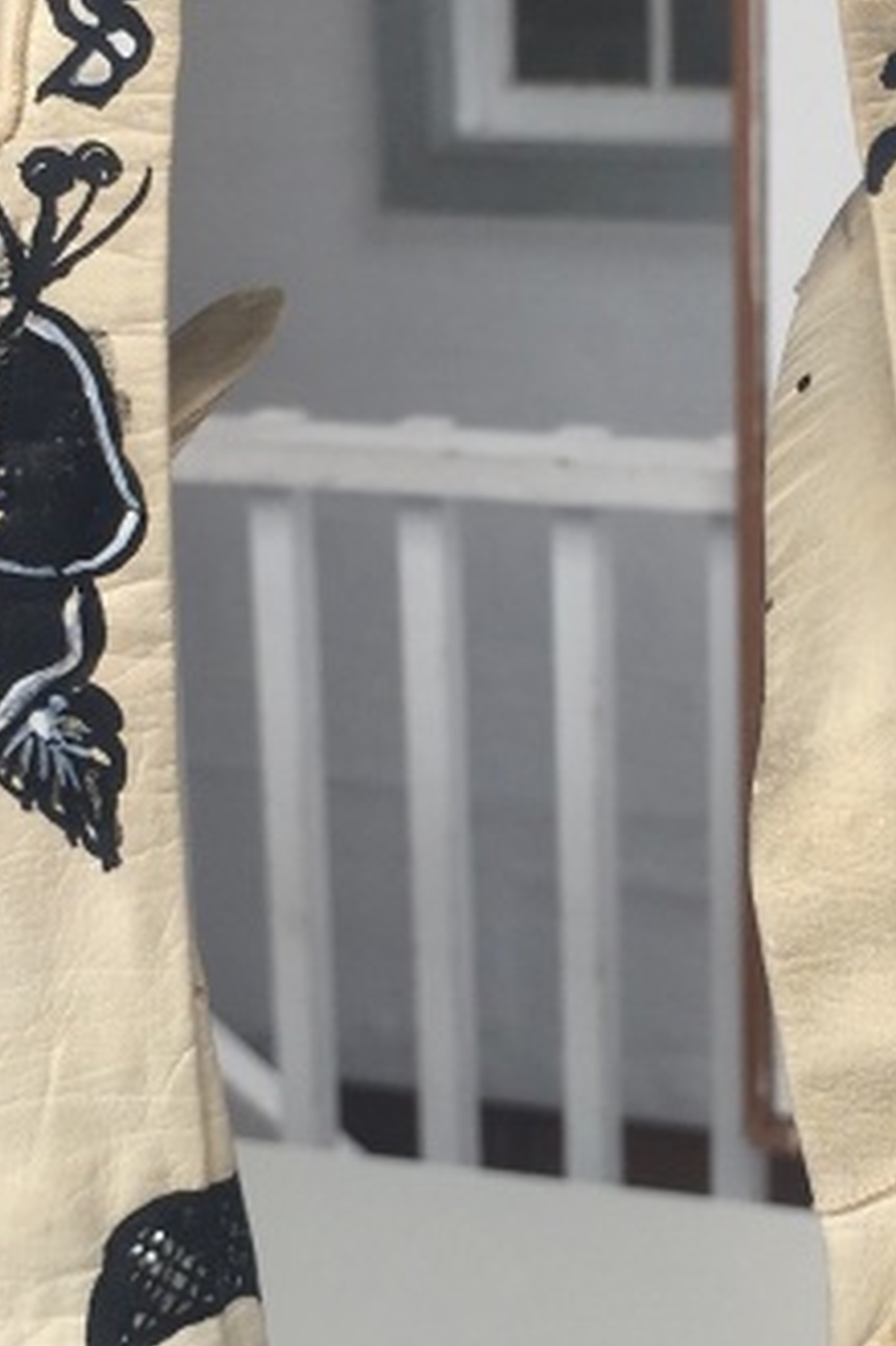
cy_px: 698
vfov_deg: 24.8
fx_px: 3064
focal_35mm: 82
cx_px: 597
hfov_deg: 16.6
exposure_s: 1/186
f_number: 2.2
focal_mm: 4.15
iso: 32
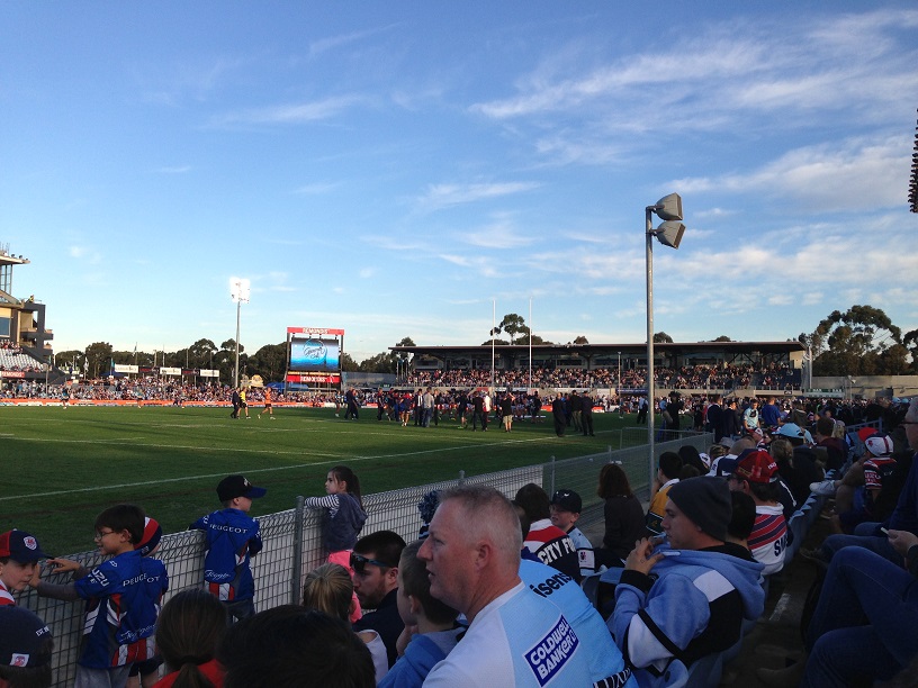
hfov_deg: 55.4
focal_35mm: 33
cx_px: 459
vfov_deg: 42.9
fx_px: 875
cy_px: 344
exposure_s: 1/616
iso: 50
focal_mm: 4.13
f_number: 2.4
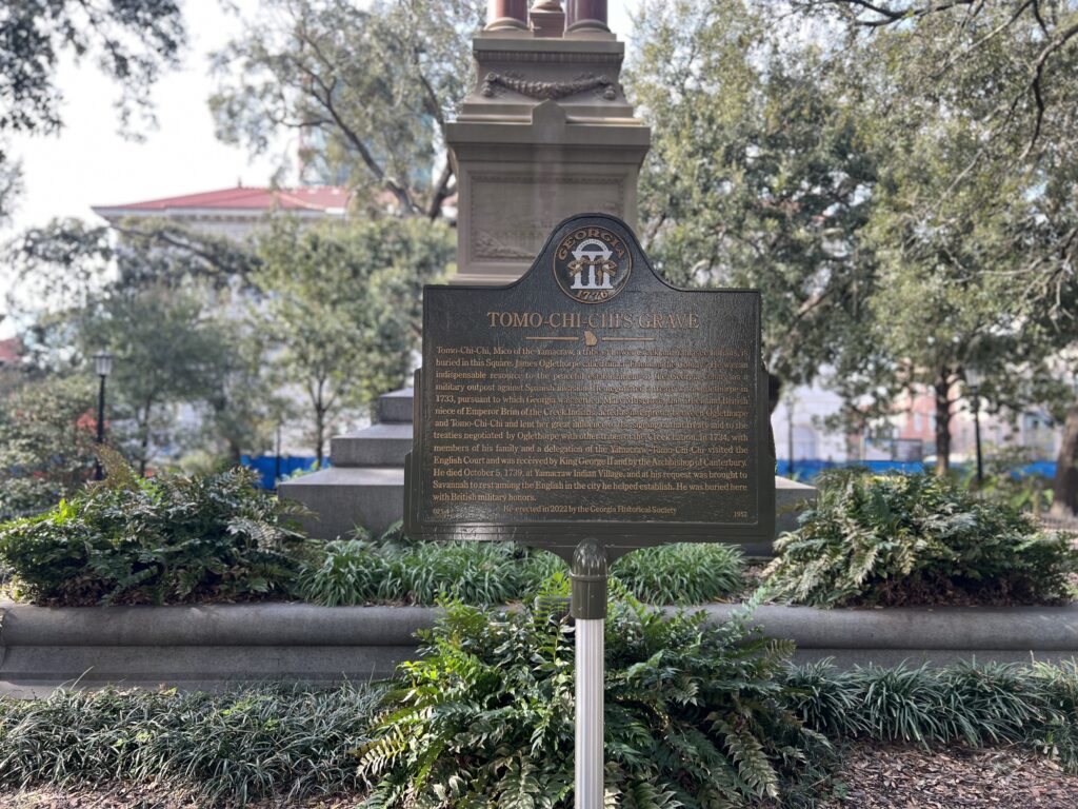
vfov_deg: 53.1
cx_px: 539
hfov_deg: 67.3
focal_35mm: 26
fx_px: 810
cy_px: 404
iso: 40
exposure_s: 1/224
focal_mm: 5.7
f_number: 1.5
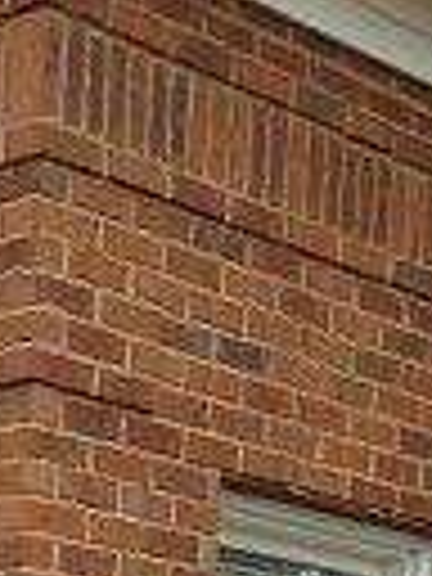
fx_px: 2596
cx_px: -403
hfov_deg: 9.0
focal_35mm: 156
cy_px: 1282
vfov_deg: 11.1
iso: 80
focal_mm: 4.28
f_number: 2.4
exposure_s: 1/279
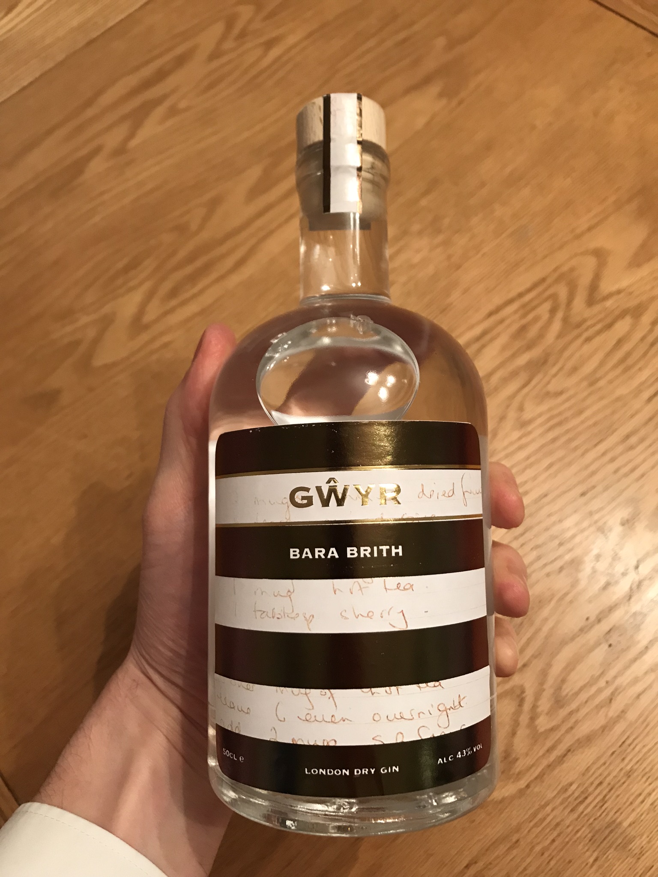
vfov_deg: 63.4
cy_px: 438
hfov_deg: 49.7
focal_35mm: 28
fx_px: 710
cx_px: 329
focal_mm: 3.99
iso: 80
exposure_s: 1/17
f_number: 1.8
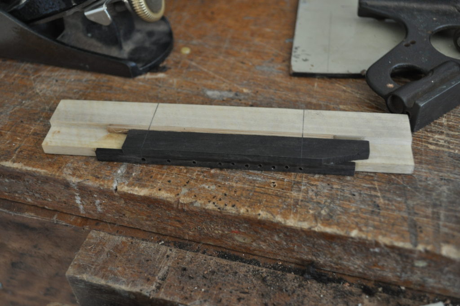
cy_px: 153
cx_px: 230
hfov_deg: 46.5
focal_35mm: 42
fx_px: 536
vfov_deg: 31.8
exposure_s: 1/60
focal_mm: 28
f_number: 4.5
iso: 800
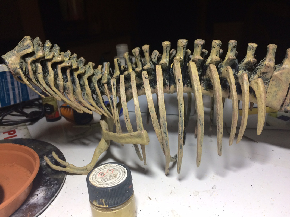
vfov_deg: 48.2
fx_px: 243
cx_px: 145
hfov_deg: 61.7
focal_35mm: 29
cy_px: 108
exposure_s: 1/33
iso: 64
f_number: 2.2
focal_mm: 4.15
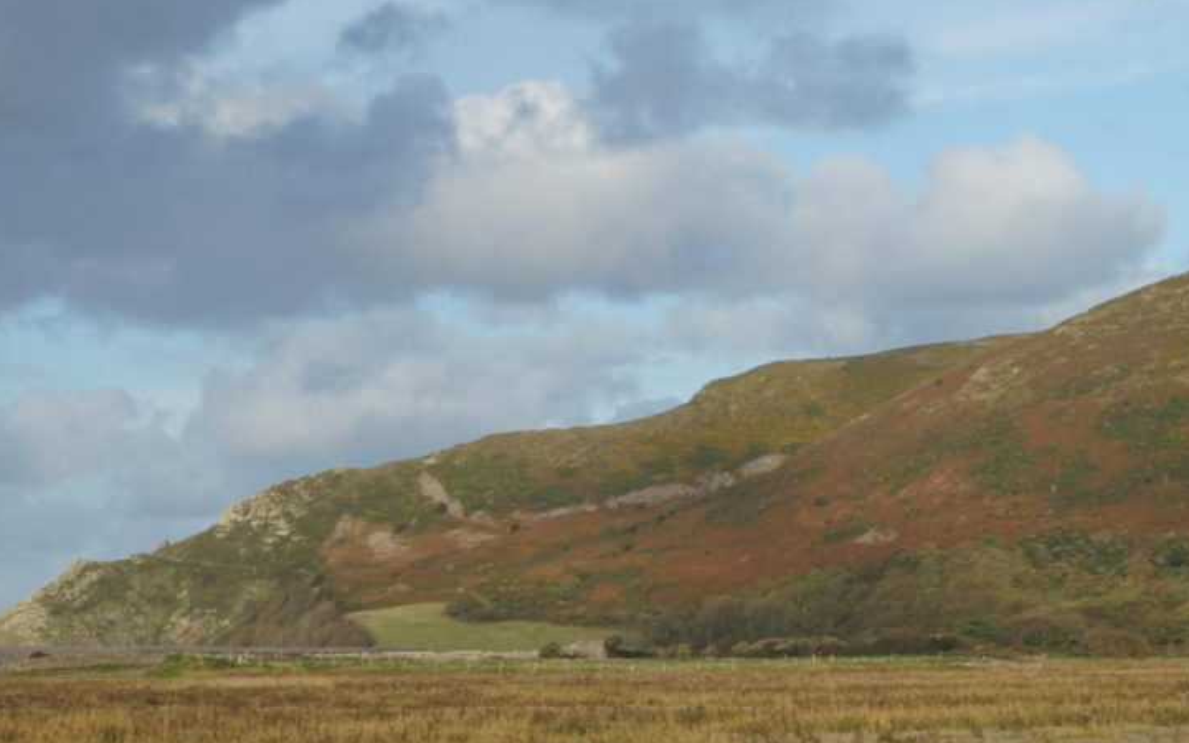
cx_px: 917
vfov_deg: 12.5
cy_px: 627
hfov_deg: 19.8
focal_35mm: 104
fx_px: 3370
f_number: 22
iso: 320
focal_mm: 51
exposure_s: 1/60
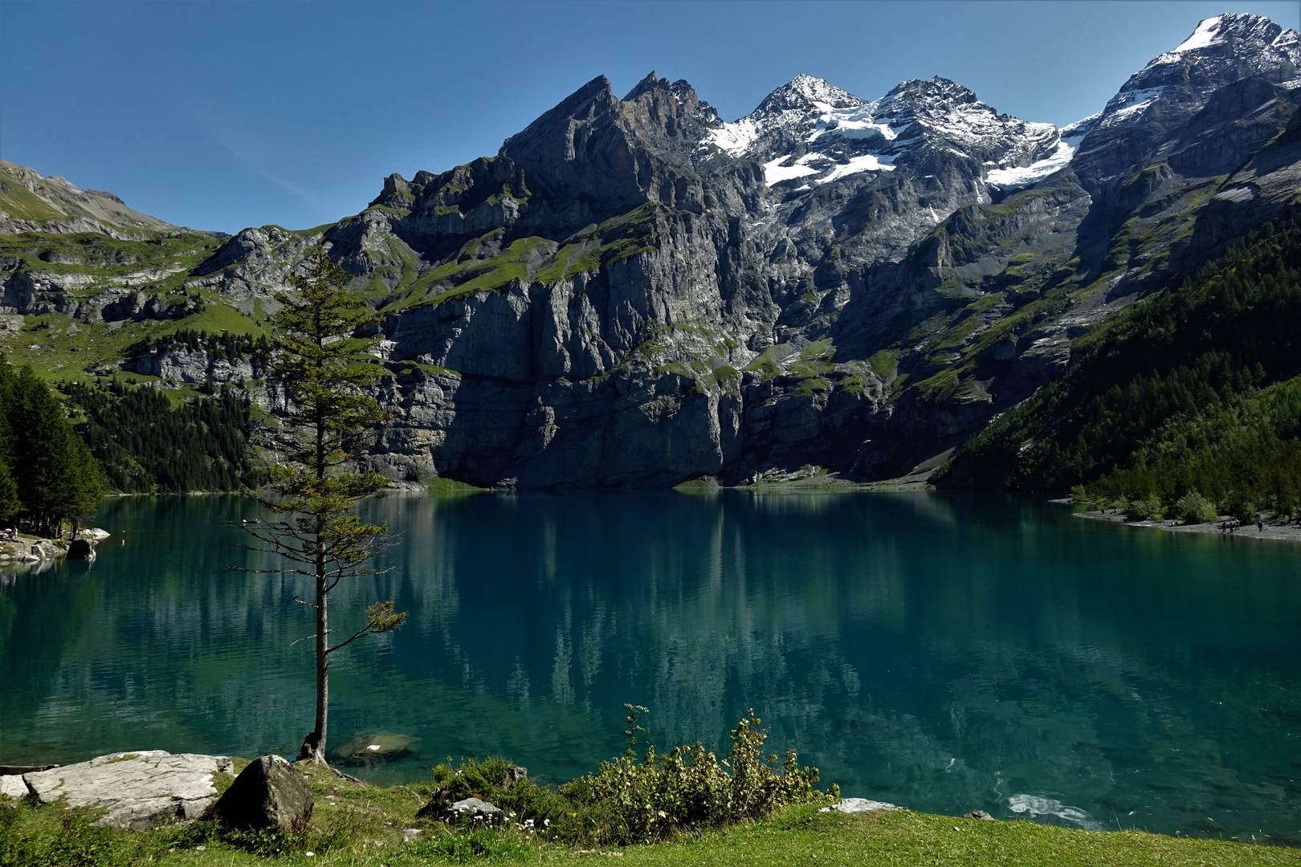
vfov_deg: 53.1
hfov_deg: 73.7
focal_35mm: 24
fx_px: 867
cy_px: 434
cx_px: 650
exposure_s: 1/250
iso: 400
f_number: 4
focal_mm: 8.8
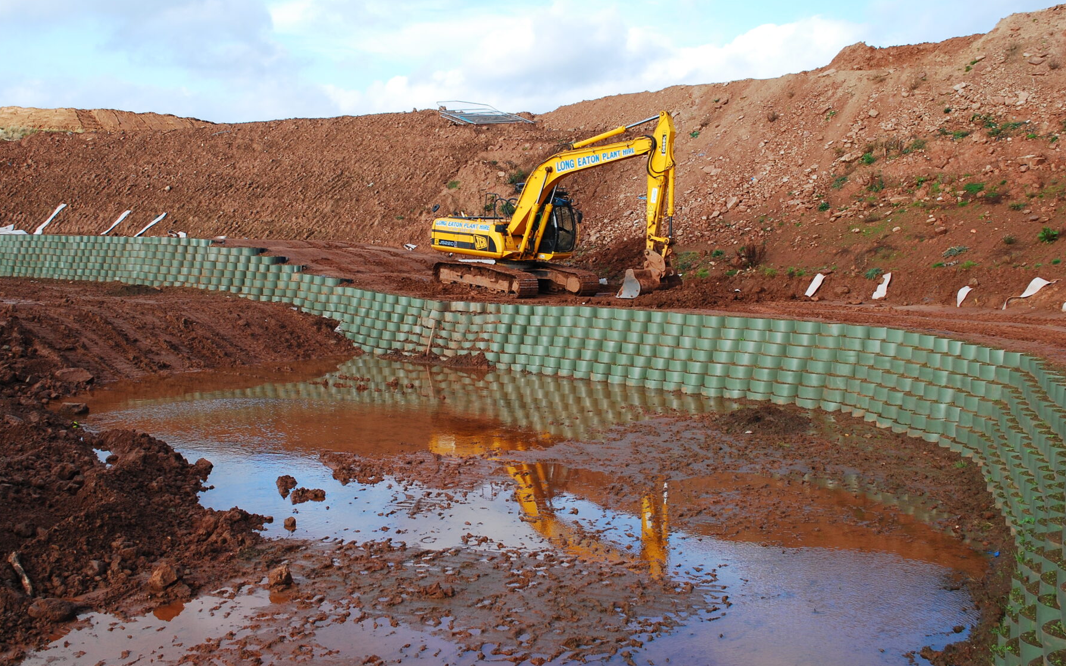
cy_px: 266
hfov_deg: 47.2
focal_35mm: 42
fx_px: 1220
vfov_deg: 30.5
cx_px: 496
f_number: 8
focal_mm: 24
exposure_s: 1/250
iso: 200
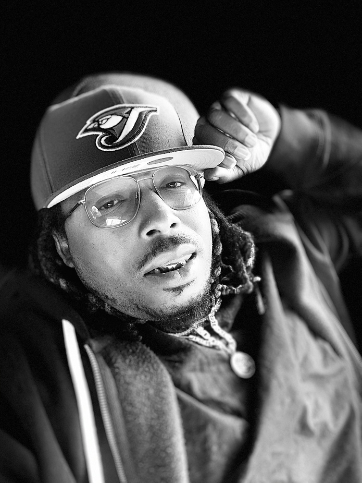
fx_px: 446
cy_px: 242
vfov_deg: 56.8
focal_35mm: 32
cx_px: 181
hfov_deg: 44.2
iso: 400
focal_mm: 2.87
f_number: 2.2
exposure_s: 1/29
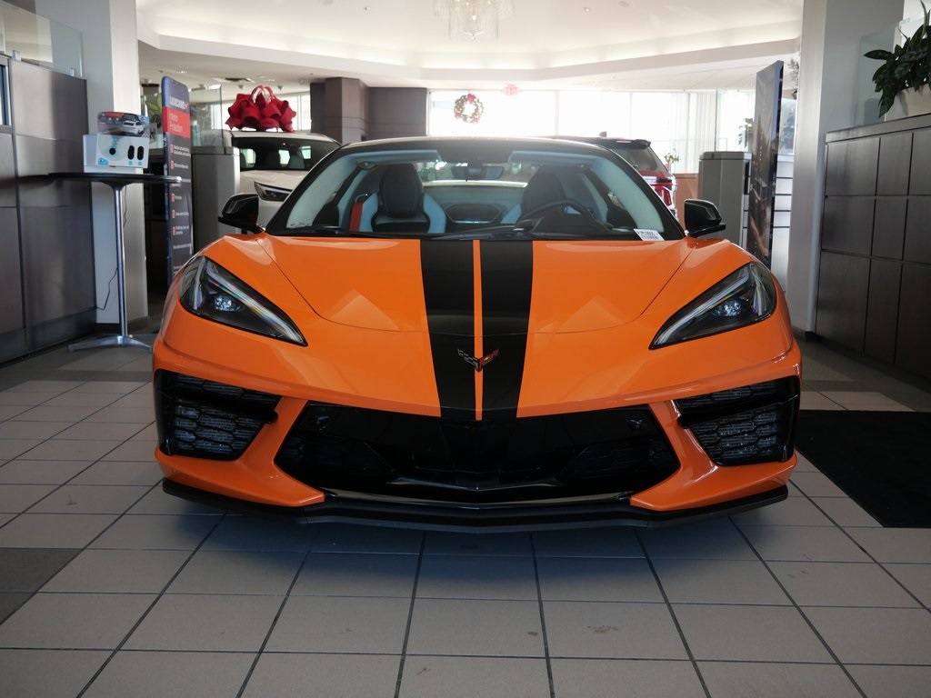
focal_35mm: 36
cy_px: 349
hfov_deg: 51.4
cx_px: 466
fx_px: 968
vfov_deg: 39.7
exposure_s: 1/60
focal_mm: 18
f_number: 3.9
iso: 500
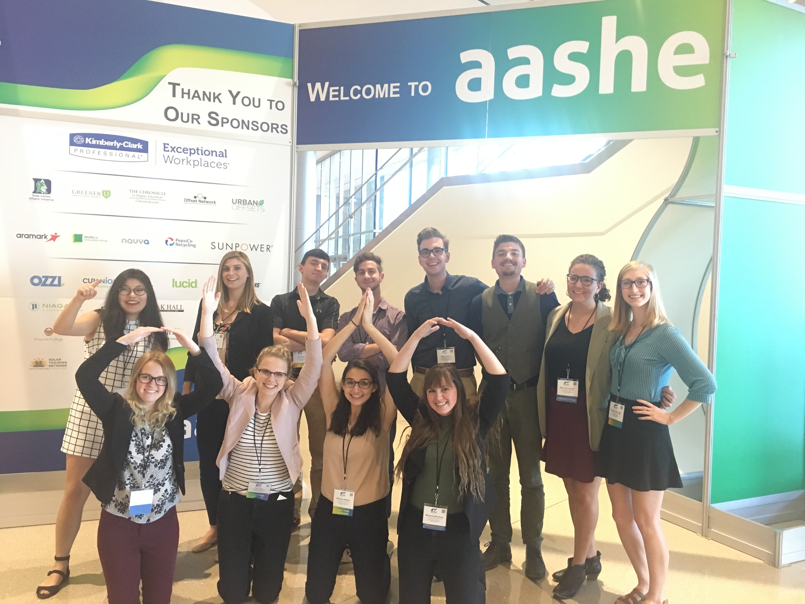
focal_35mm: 29
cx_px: 402
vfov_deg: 48.2
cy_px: 302
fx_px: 674
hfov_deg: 61.7
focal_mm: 4.15
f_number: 2.2
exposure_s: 1/30
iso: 200
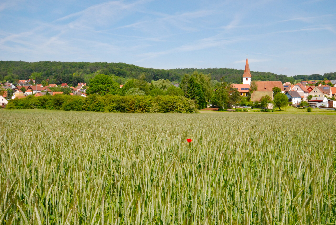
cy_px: 112
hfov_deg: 61.9
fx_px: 280
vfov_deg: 43.7
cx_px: 168
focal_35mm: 30
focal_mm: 20
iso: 1250
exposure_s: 1/750
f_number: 13
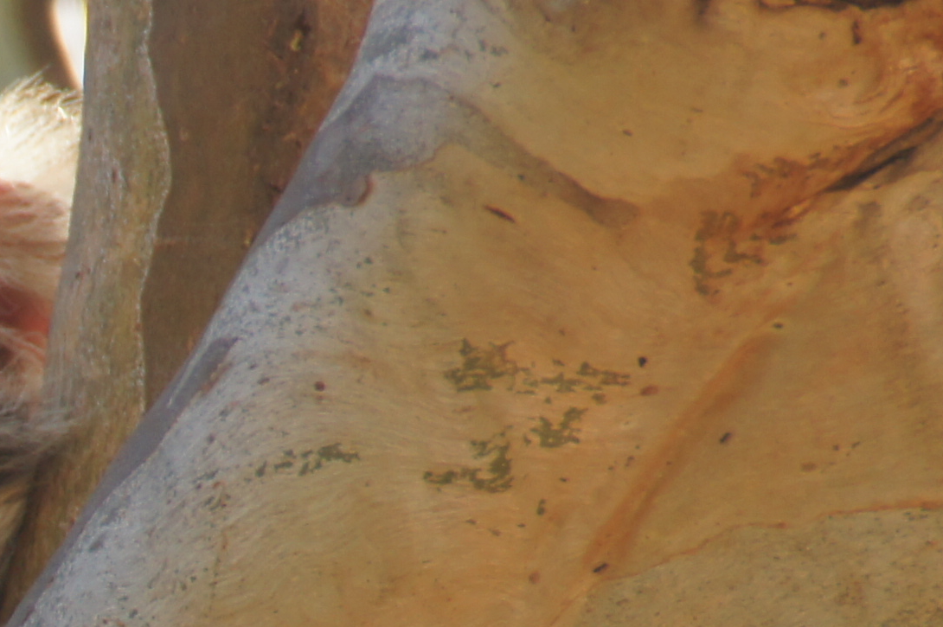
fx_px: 53055
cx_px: -698
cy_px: 913
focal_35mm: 2027
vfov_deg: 0.7
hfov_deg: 1.0
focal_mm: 300
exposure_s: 1/160
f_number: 8
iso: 100
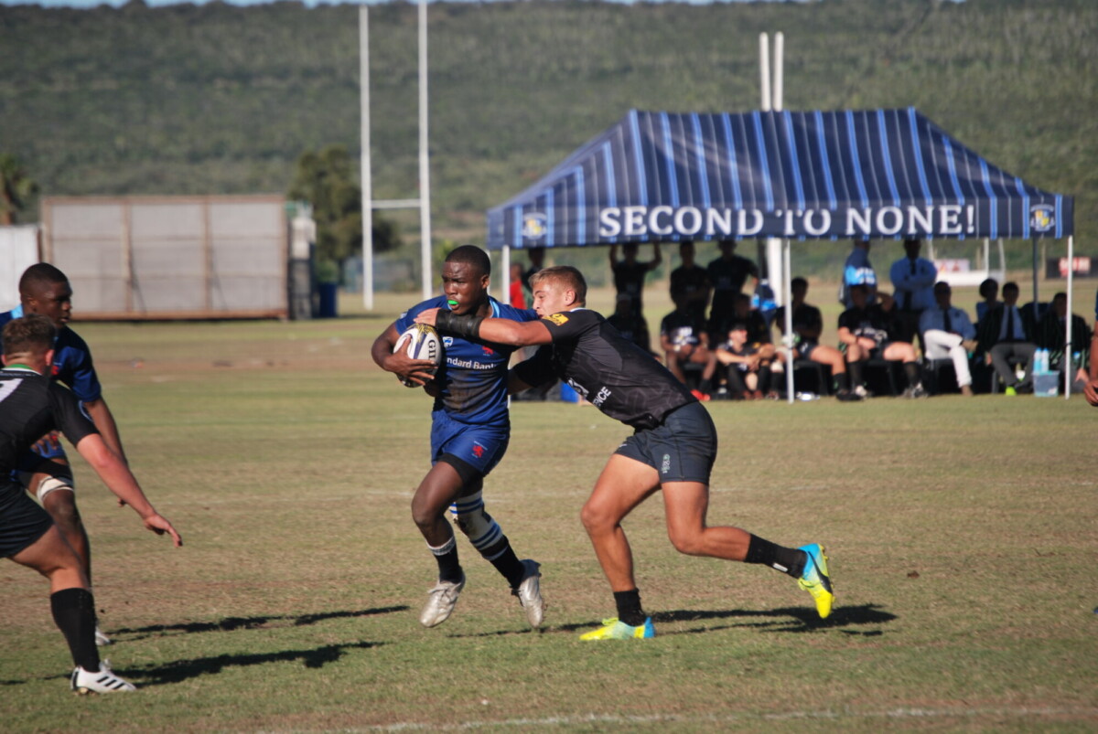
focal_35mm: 300
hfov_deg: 6.9
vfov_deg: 4.6
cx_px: 549
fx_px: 9160
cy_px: 367
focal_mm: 200
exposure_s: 1/500
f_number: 5.6
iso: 100
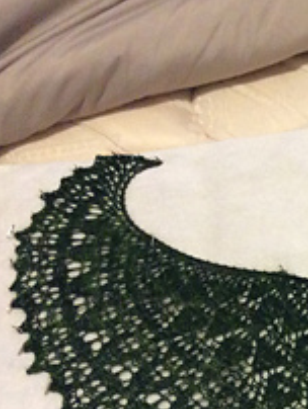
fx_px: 935
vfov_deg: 24.1
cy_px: 359
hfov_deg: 16.6
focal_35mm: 79
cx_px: 496
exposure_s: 1/24
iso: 250
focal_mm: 3.3
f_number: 2.4
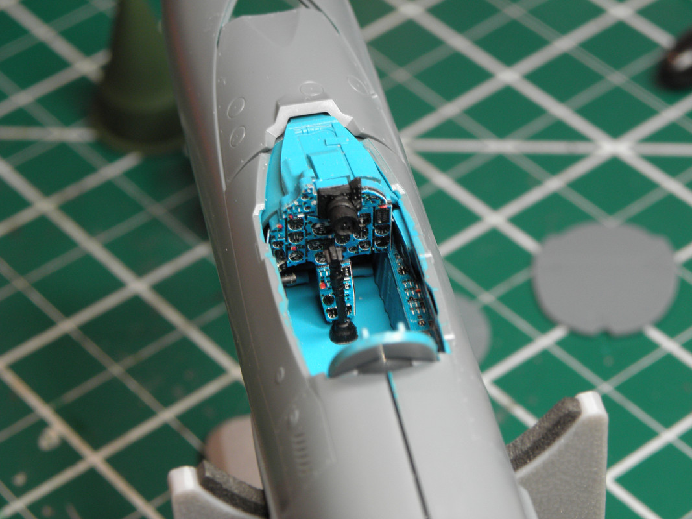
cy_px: 260
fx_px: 2379
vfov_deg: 12.4
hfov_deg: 16.6
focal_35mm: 119
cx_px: 346
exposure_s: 1/13
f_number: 4.3
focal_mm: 21.31
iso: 125
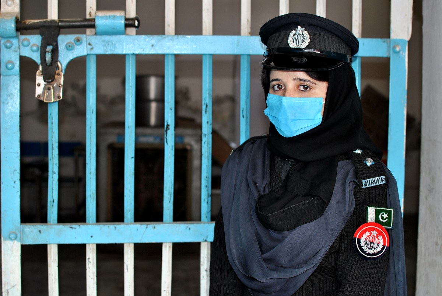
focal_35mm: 52
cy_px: 148
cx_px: 221
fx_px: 645
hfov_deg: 37.8
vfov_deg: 25.8
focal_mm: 35
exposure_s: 1/60
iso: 200
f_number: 2.8
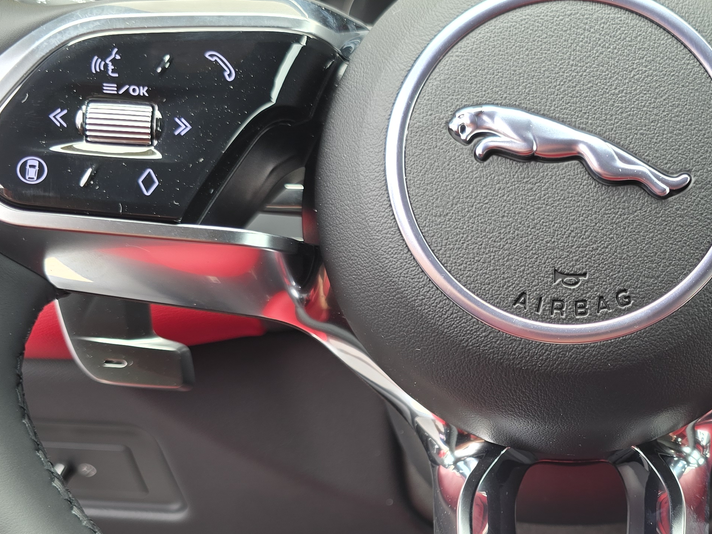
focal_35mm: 48
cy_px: 393
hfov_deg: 38.1
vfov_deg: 29.8
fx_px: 987
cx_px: 574
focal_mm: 6.3
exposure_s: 1/64.9
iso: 20
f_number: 1.7
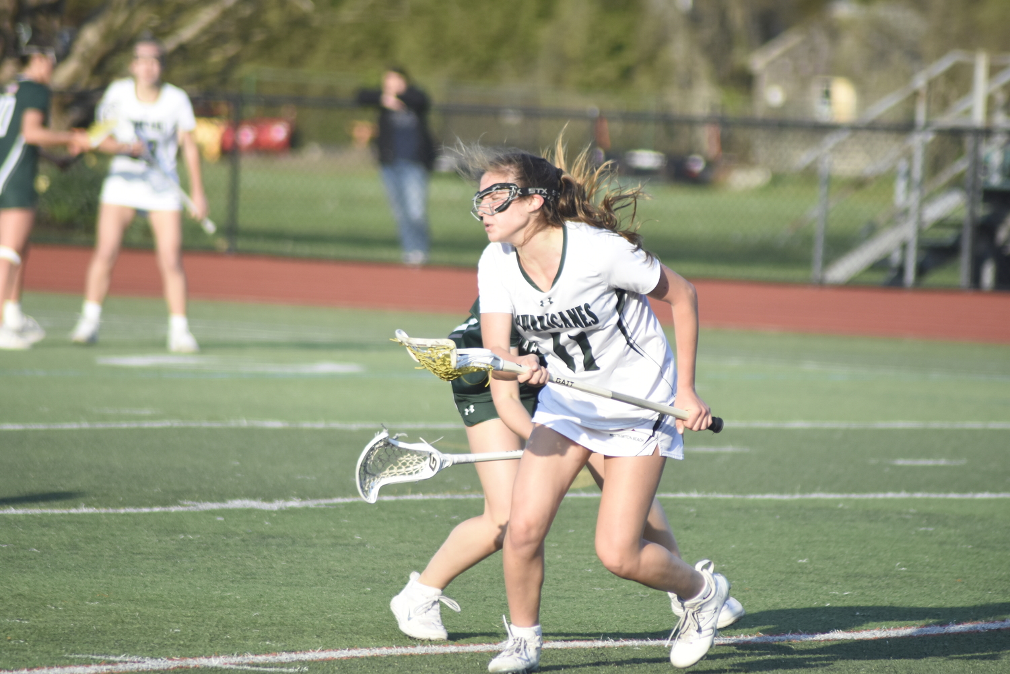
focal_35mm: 390
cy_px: 337
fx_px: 10941
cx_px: 505
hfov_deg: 5.3
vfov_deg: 3.5
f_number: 5
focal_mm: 260
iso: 640
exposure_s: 1/1600
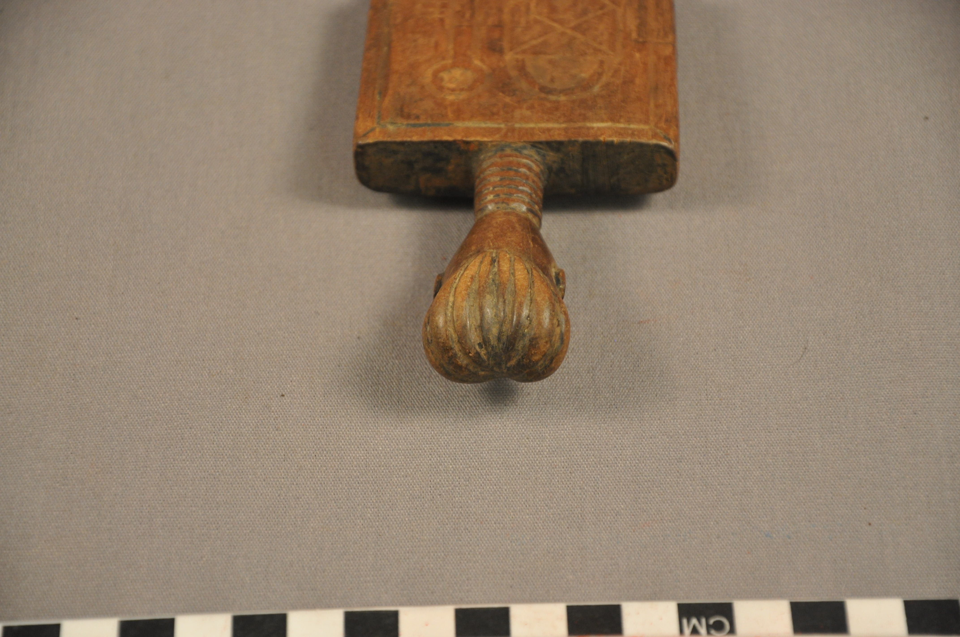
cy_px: 318
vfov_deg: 8.7
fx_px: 4195
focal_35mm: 158
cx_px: 480
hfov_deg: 13.1
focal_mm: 105
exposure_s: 1/60
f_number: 5.6
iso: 800
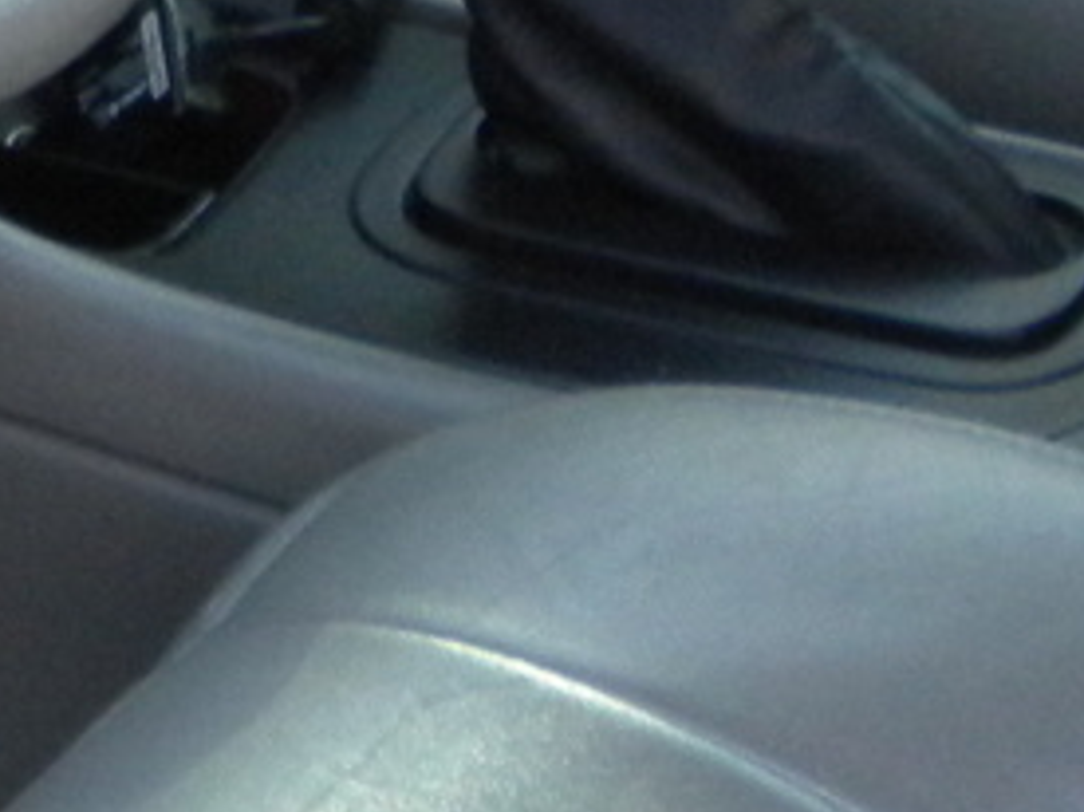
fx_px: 9484
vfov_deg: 4.8
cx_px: -43
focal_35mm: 303
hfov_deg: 6.5
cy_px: -686
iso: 226
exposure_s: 1/62.3
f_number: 3.9
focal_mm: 9.3
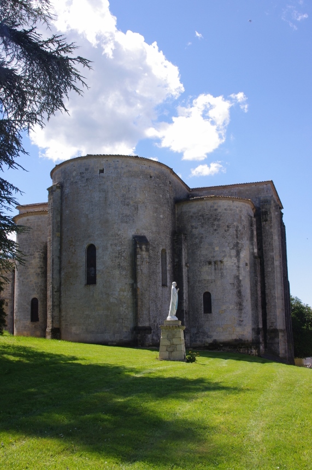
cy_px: 235
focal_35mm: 42
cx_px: 156
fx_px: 548
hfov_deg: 31.8
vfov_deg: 46.5
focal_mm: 28
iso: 200
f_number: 11
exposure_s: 1/125
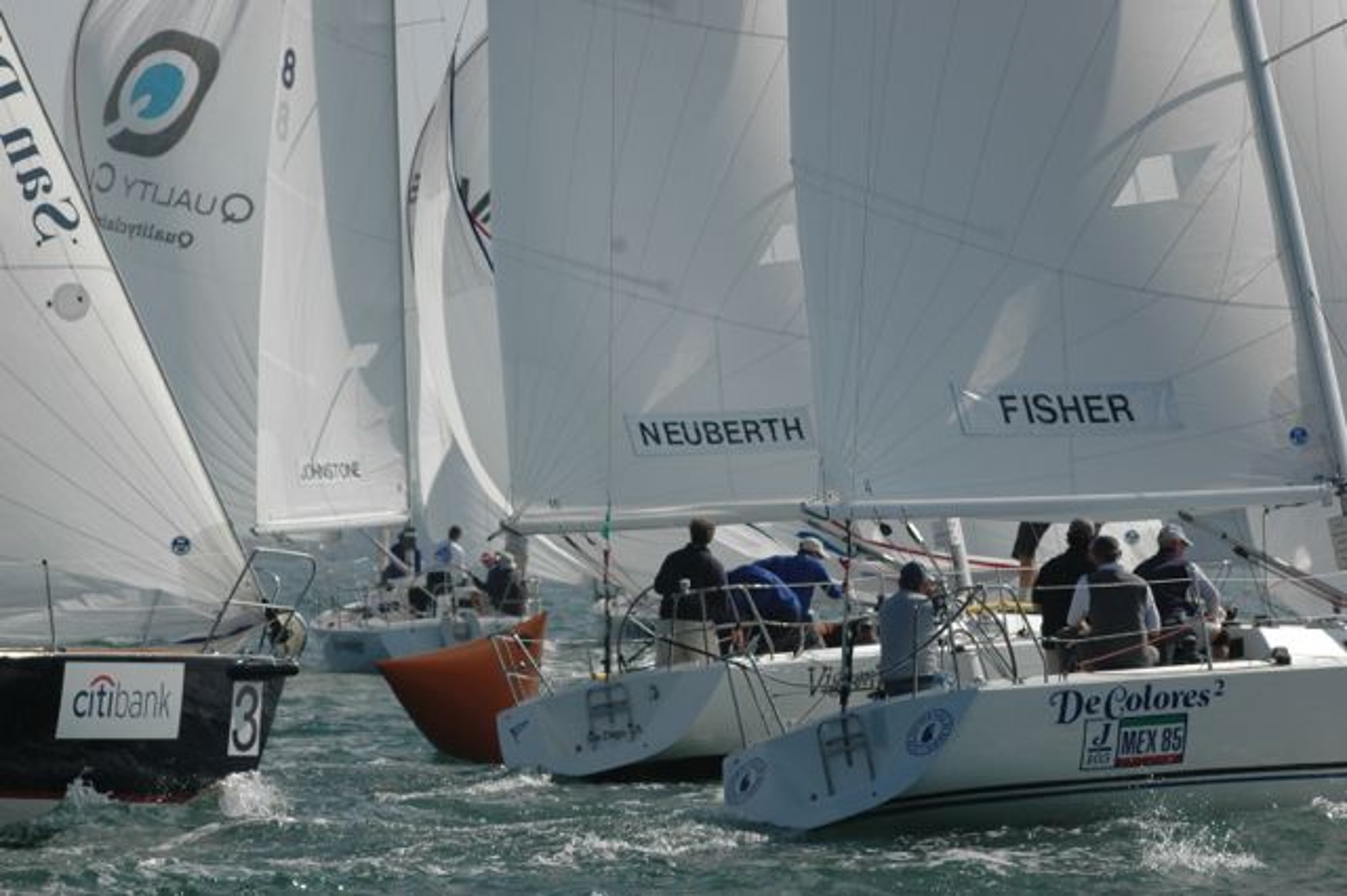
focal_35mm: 174
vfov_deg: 7.9
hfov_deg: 11.8
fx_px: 6507
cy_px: 448
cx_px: 674
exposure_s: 1/2000
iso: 400
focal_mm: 116
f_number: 7.1
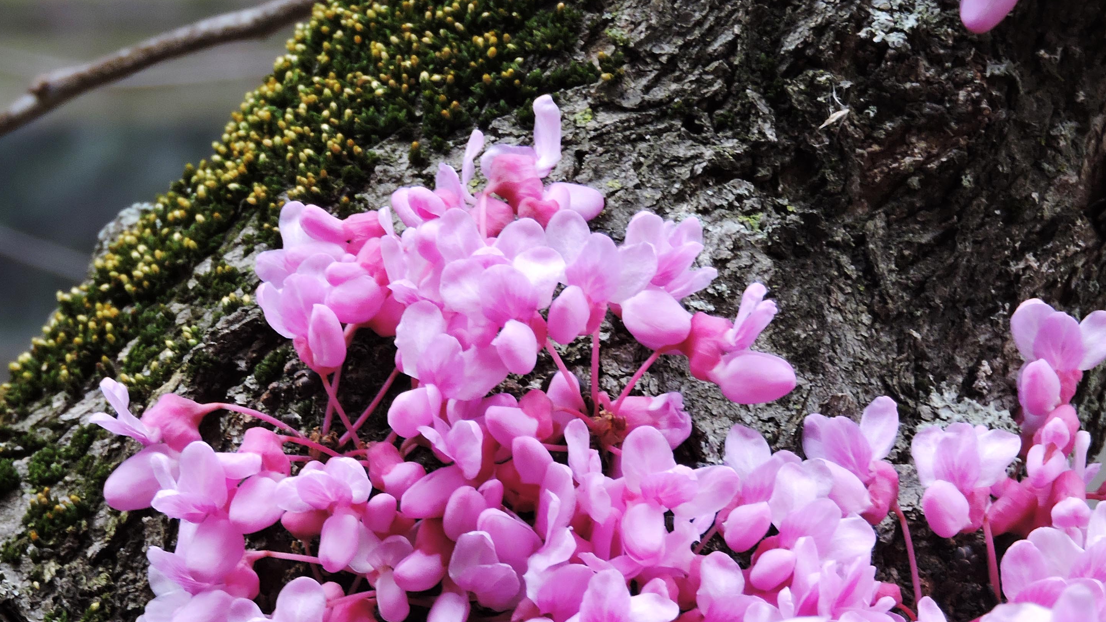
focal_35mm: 260
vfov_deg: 4.7
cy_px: 637
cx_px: 437
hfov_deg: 8.3
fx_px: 7625
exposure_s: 1/60
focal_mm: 26.9
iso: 140
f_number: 5.2
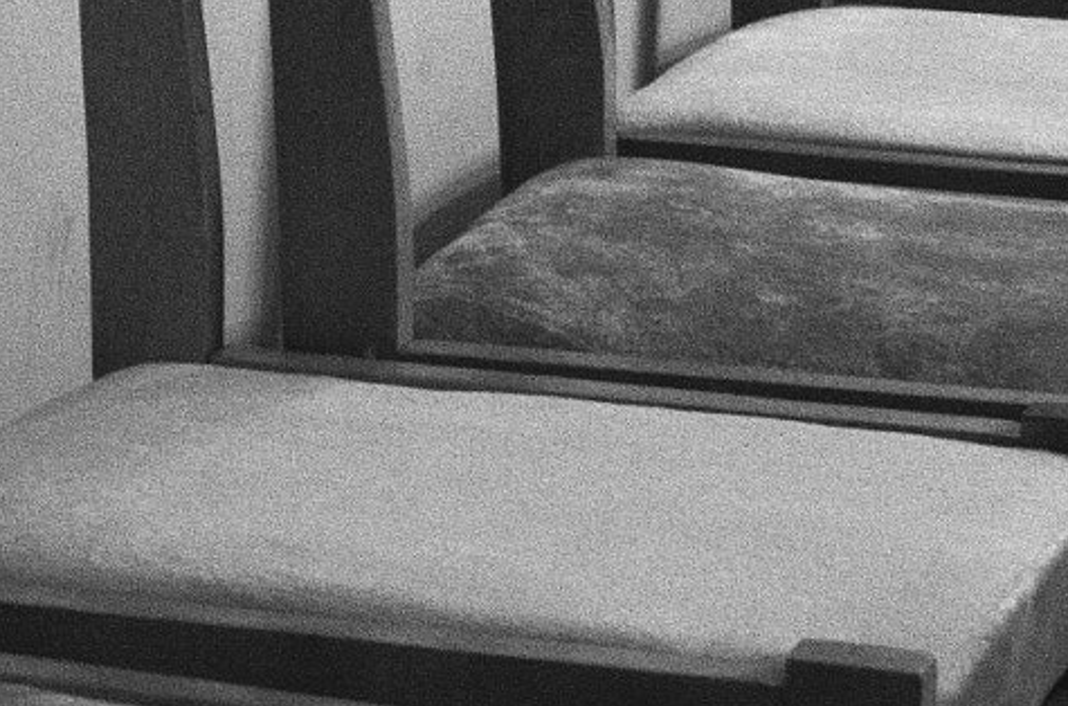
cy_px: 164
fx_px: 6509
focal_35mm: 220
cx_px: 304
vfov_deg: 6.2
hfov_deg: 9.4
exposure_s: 1/125
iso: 1000
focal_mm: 34
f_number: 5
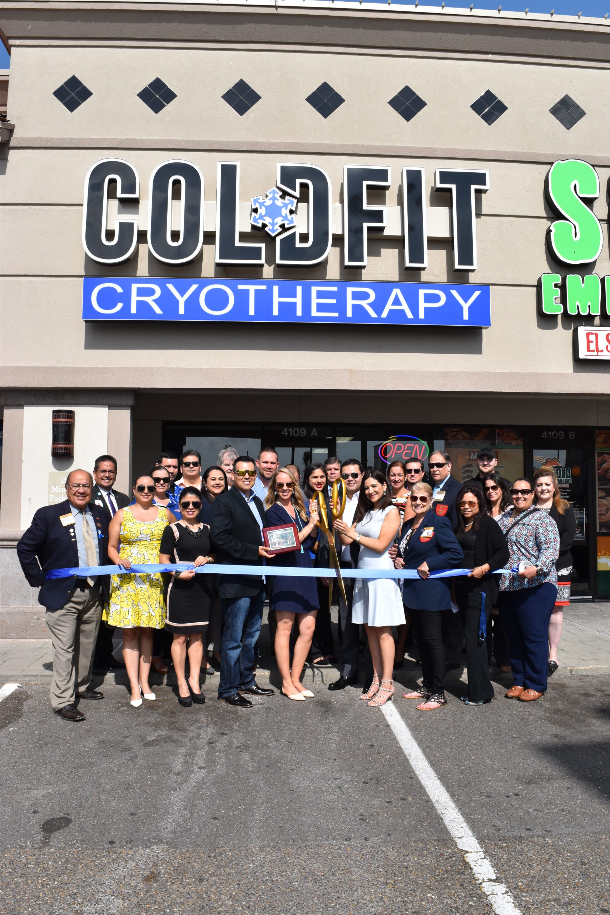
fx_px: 762
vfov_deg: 61.9
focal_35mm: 30
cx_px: 305
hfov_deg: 43.6
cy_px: 458
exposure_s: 1/400
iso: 200
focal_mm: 20
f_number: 10
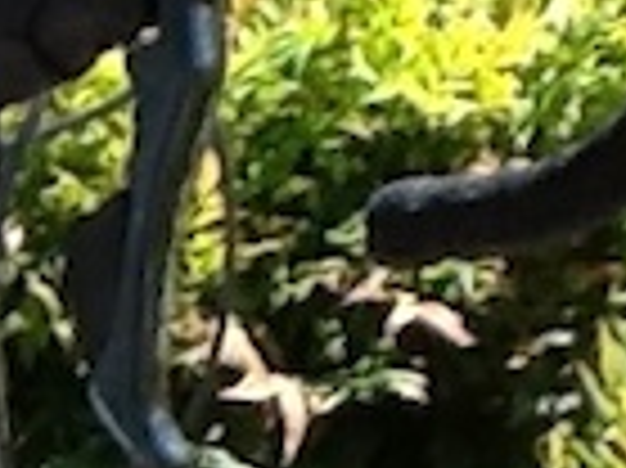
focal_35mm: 254
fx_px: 4589
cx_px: -653
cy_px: 976
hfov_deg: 7.5
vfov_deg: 5.7
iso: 40
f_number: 2.4
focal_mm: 2.03
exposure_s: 1/461
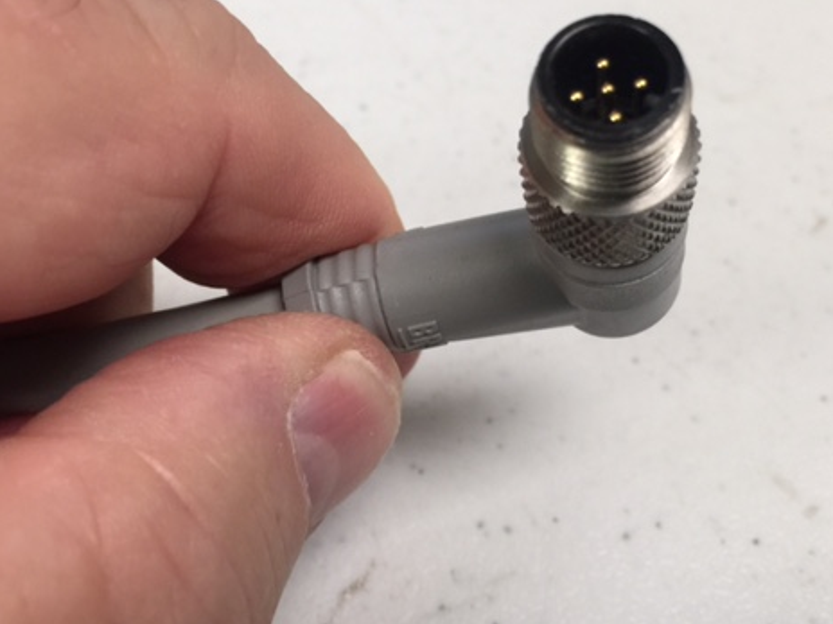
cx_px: 528
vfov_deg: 35.9
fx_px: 963
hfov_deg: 46.3
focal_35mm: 40
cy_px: 283
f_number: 2.2
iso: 50
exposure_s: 1/30
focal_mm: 4.15
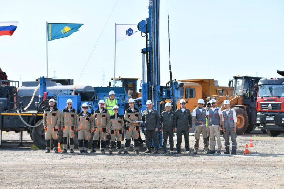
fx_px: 828
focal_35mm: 105
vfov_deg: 13.0
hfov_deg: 19.5
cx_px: 142
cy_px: 94
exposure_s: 1/1600
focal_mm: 70
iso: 100
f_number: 3.2
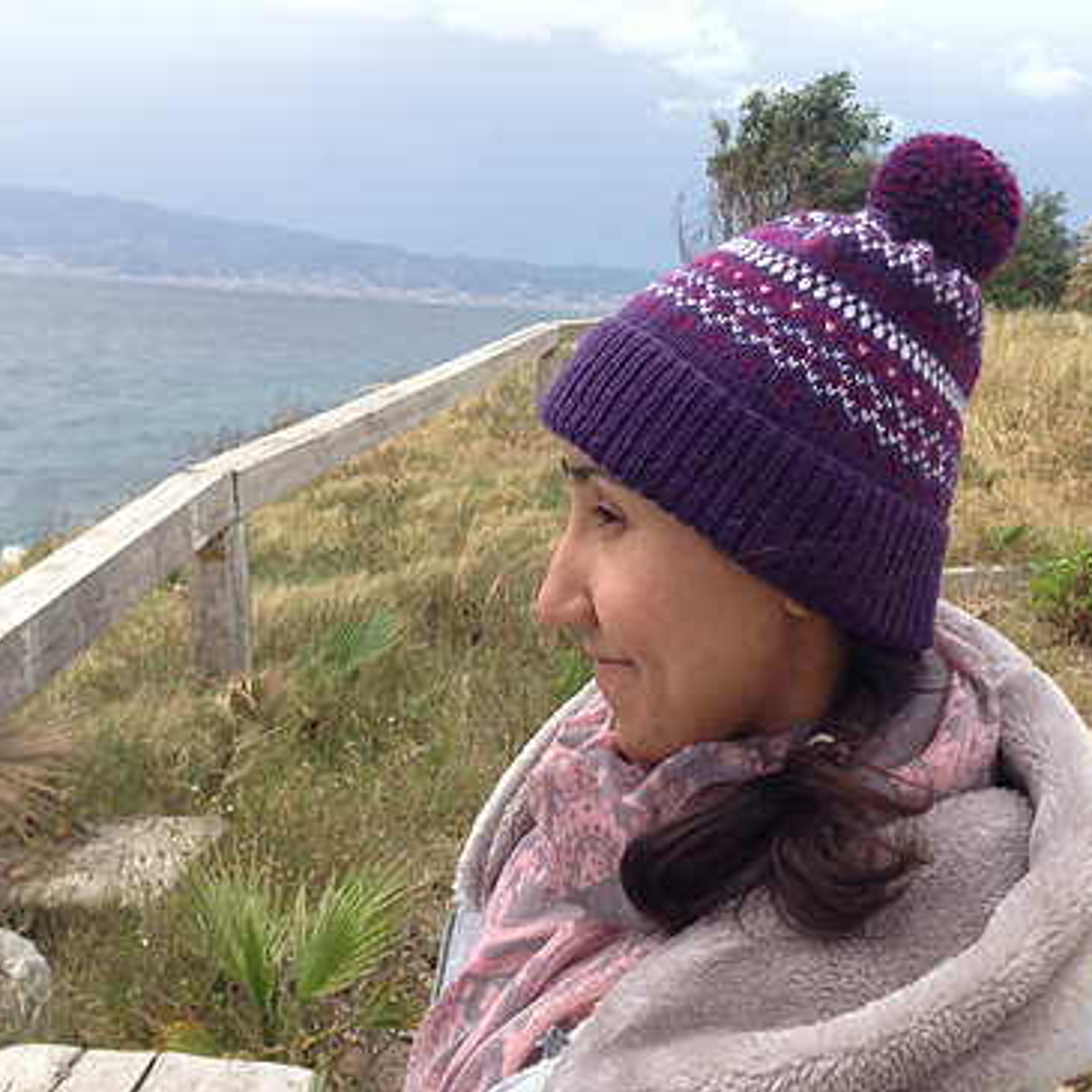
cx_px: 628
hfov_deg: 41.7
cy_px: 537
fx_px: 1428
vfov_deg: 41.9
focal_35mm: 40
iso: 50
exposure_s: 1/596
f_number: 2.4
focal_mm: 4.12
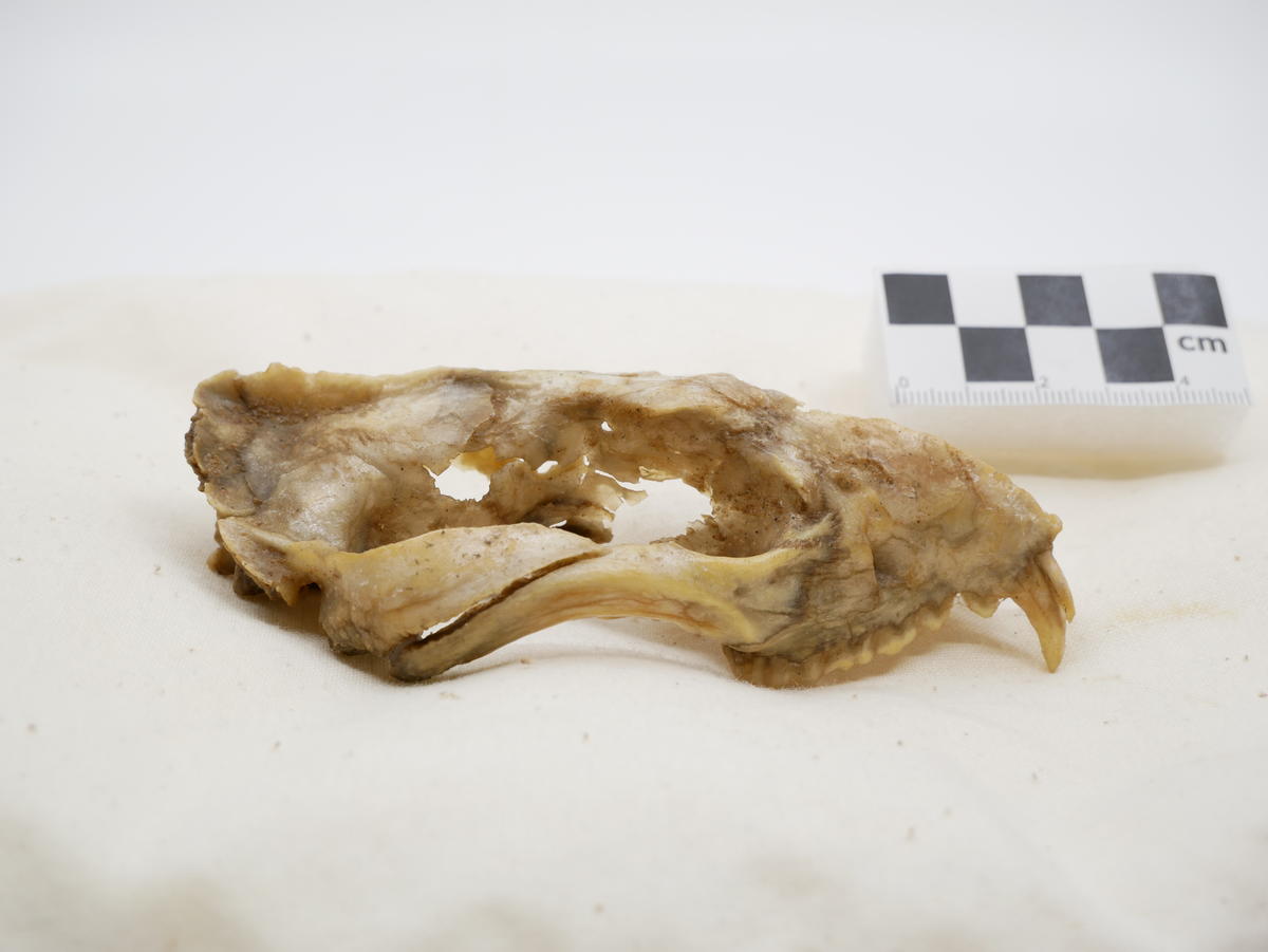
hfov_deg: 38.2
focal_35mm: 50
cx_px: 634
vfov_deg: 29.1
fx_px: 1832
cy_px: 476
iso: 200
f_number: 7.1
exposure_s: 1/60
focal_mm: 25
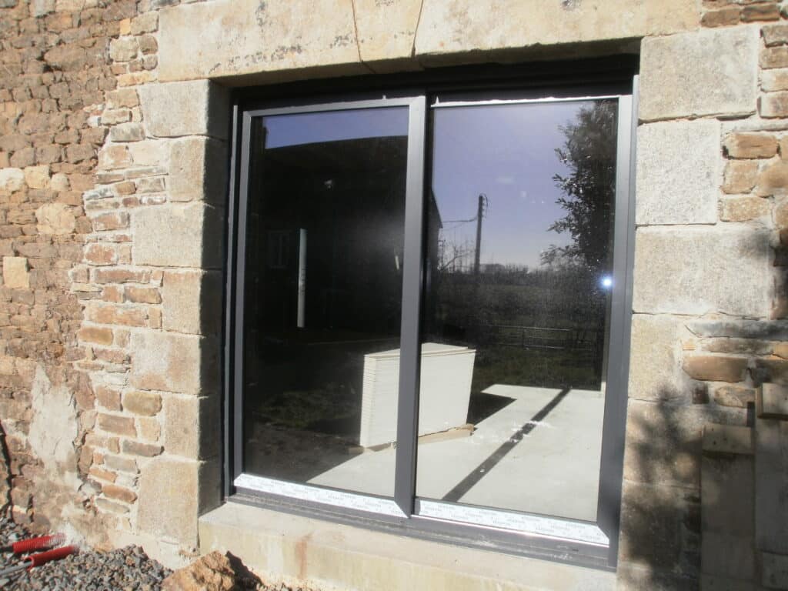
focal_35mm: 26
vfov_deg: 53.1
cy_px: 296
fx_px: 592
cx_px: 394
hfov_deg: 67.3
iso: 100
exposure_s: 1/250
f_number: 7.8
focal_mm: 4.65
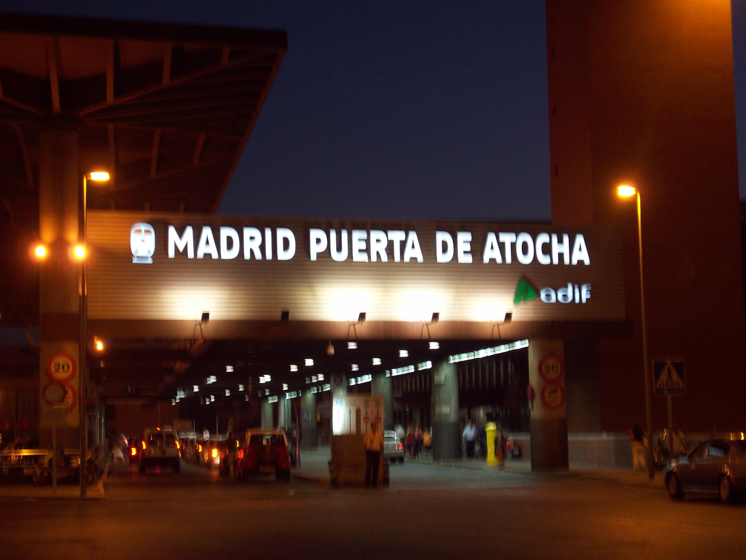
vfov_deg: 19.1
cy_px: 280
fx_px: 1659
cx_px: 373
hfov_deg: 25.3
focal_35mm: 77
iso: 80
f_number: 4.2
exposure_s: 1/4.22
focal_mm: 12.8
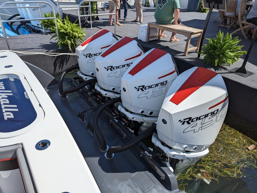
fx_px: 178
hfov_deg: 71.5
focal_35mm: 24
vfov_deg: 56.9
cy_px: 96
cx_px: 128
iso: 43
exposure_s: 1/3774
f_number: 1.85
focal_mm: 6.81
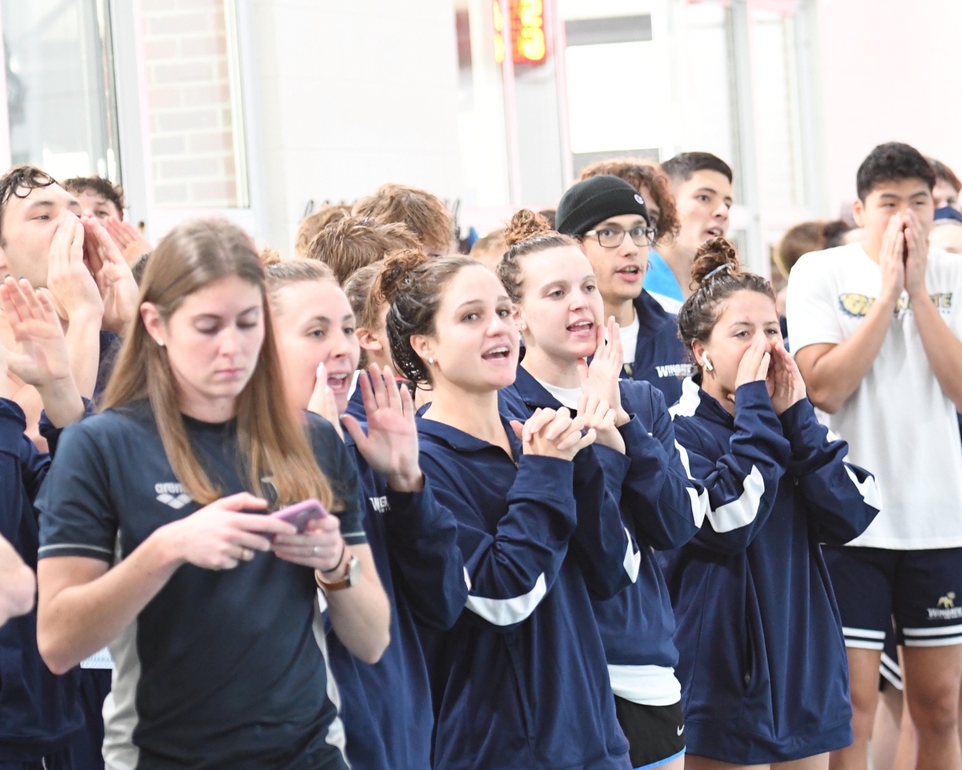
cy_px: 418
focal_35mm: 180
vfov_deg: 8.6
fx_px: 5125
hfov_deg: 10.7
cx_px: 598
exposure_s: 1/80
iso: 3200
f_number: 2.8
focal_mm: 80
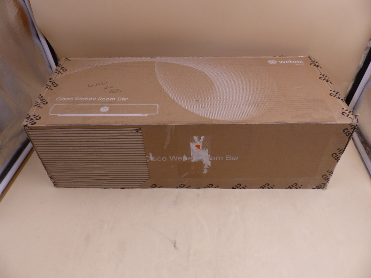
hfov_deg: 69.4
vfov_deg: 54.9
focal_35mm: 25
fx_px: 268
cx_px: 186
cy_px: 139
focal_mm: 4.5
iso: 100
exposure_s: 1/100
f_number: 3.2
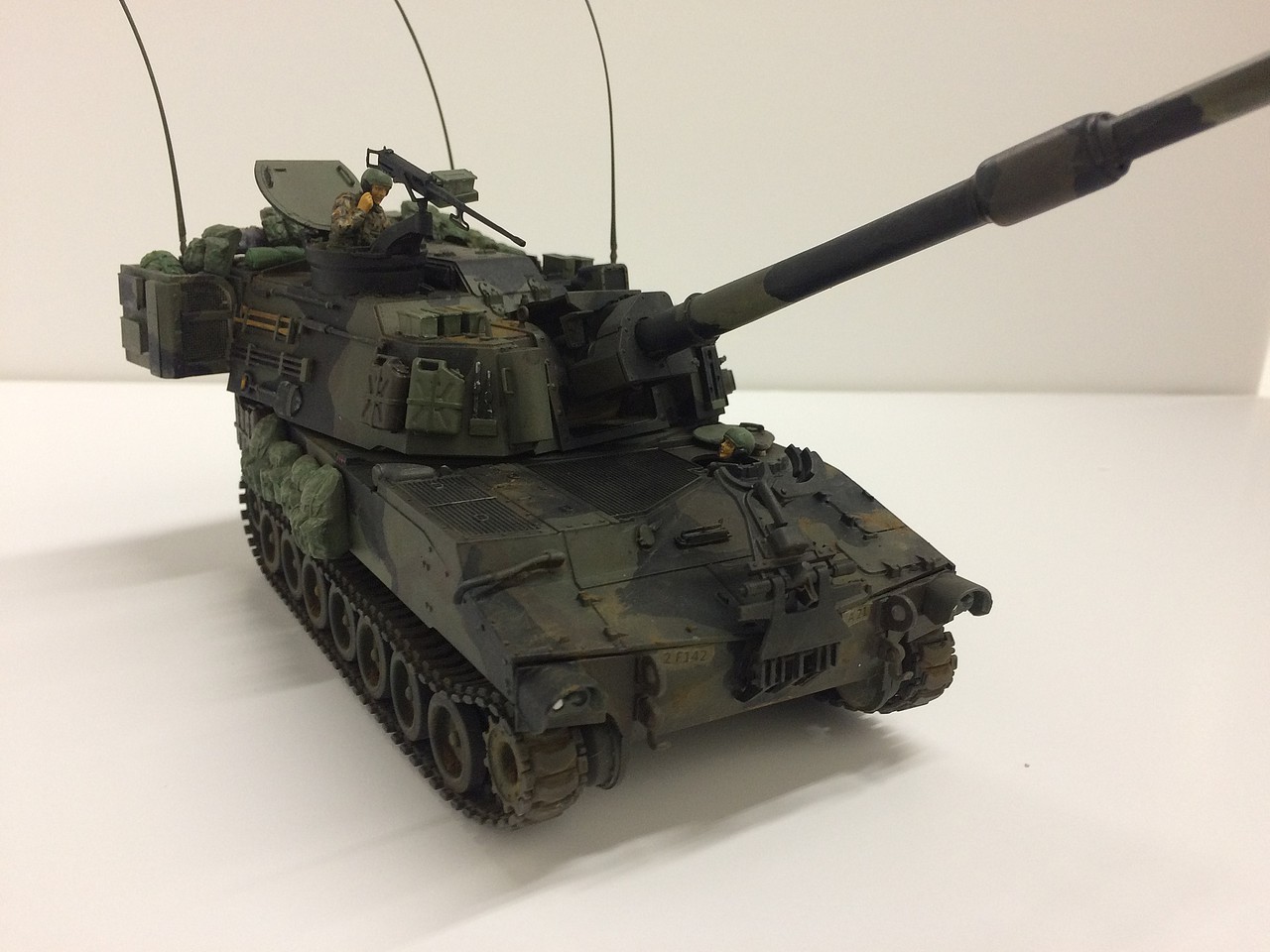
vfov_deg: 48.2
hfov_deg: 61.7
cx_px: 635
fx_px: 1064
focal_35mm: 29
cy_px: 476
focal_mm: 4.15
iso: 125
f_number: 2.2
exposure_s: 1/30
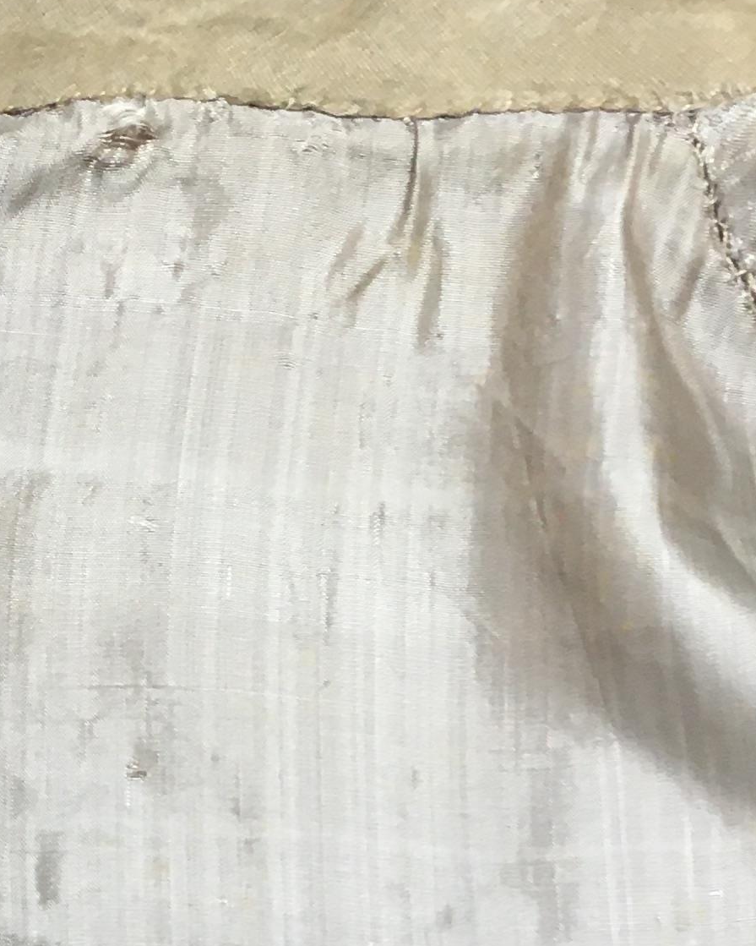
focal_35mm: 102
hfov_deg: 15.0
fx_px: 2853
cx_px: 133
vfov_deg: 18.2
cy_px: 1004
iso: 80
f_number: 2.2
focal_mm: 4.15
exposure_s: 1/33
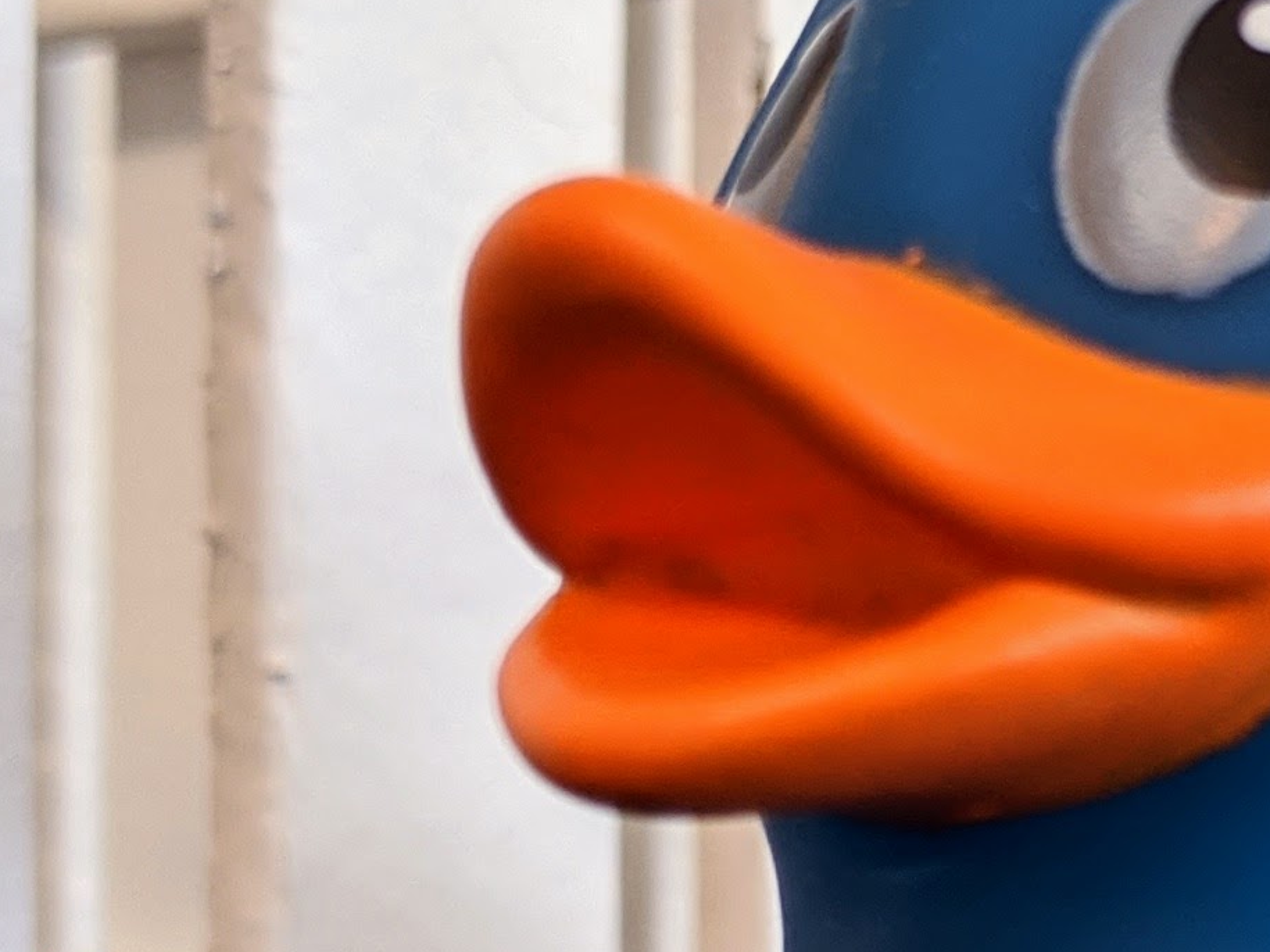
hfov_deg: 16.2
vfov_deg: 12.3
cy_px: 910
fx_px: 4365
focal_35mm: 119
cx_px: 1274
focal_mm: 4.44
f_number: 1.8
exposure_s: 1/59.9
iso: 75
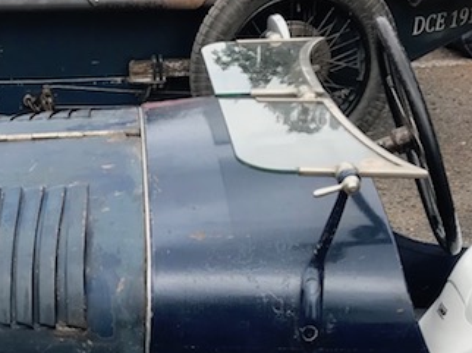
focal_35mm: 87
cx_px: 47
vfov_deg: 16.4
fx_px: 1185
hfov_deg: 22.0
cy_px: 388
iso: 20
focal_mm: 3.99
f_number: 1.8
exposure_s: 1/643
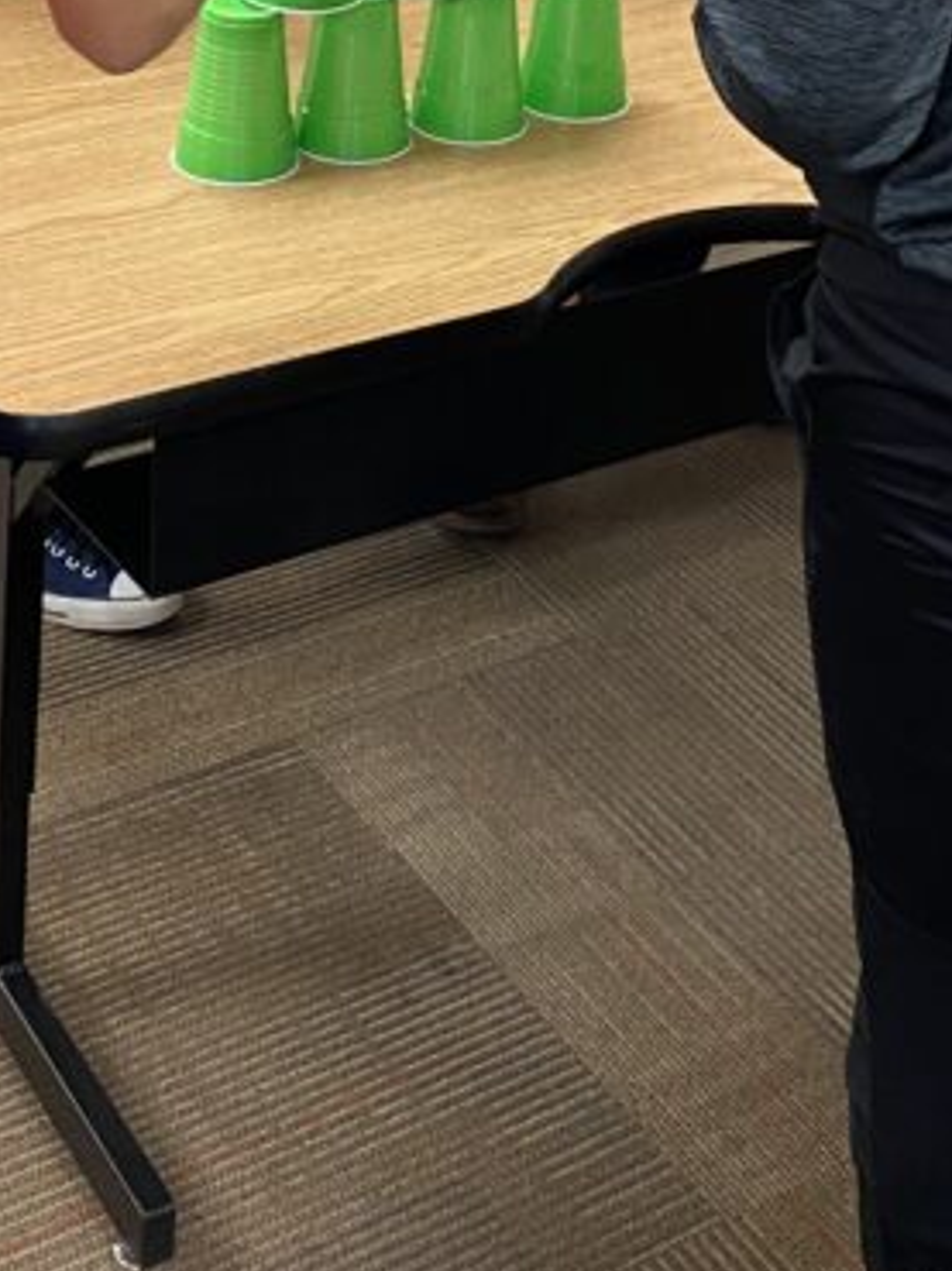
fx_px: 2643
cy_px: -299
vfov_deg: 24.3
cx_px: 409
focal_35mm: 72
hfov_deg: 20.4
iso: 250
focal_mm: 4.25
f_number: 1.8
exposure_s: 1/60
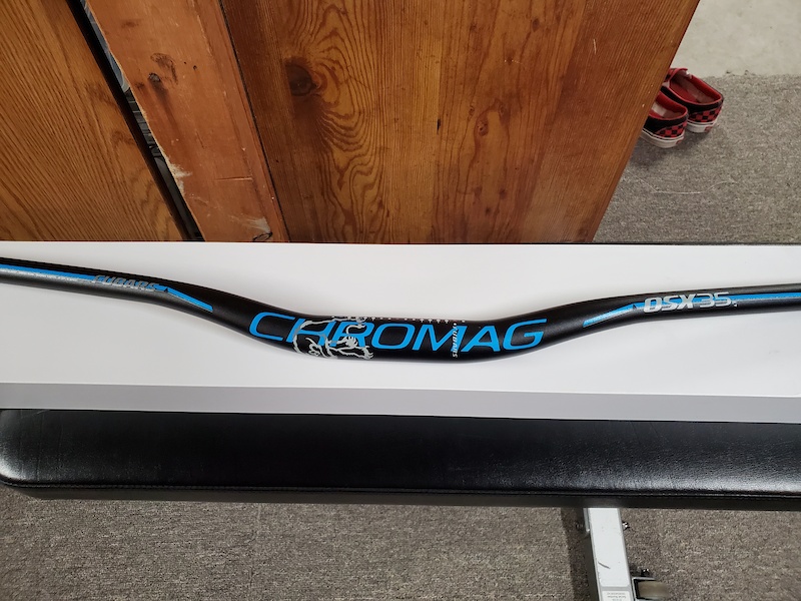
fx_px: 602
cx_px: 400
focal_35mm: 26
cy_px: 300
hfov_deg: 67.3
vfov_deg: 53.1
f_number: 2.4
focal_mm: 4.3
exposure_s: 1/40
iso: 320
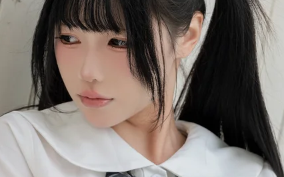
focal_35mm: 241
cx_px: 95
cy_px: 221
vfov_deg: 5.4
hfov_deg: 8.7
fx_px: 1865
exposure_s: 1/100
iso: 100
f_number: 4
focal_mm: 70
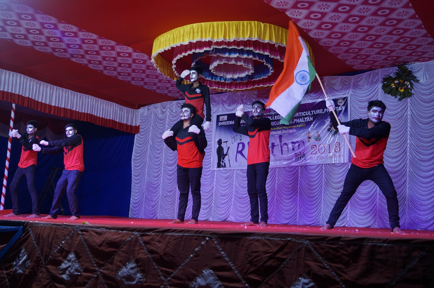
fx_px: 469
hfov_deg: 49.6
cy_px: 144
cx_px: 217
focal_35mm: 39
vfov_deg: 34.1
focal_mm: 26
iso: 320
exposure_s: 1/60
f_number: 4
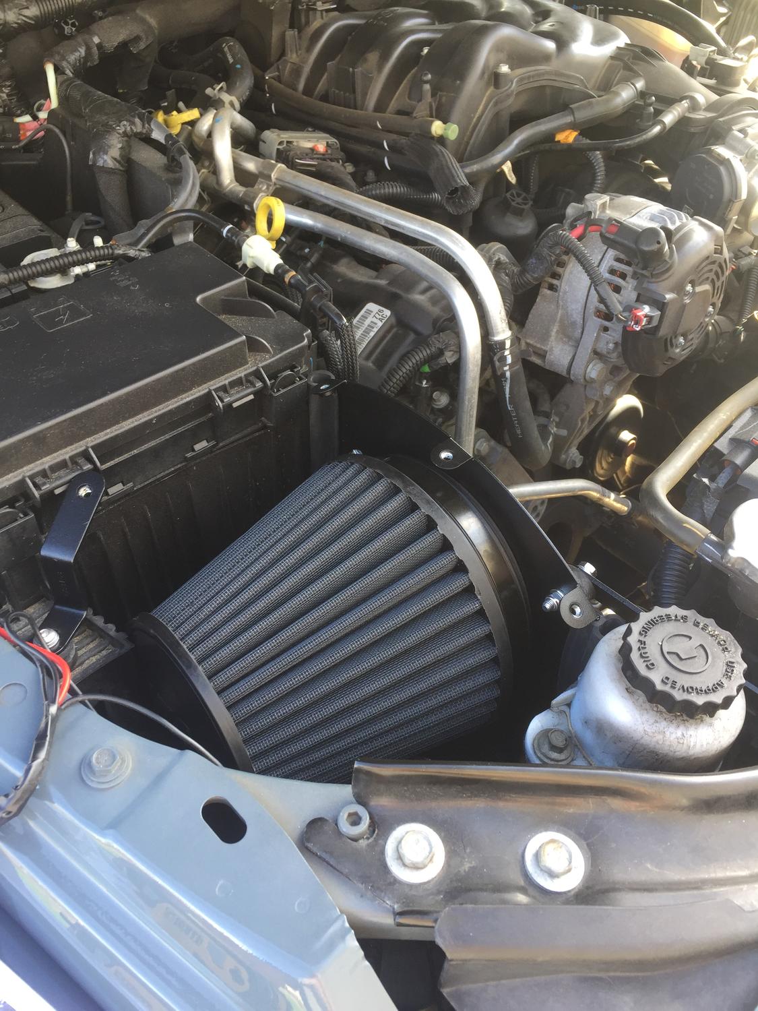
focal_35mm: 29
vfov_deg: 61.7
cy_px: 506
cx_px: 379
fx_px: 847
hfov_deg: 48.2
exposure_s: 1/60
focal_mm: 4.15
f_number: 2.2
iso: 32
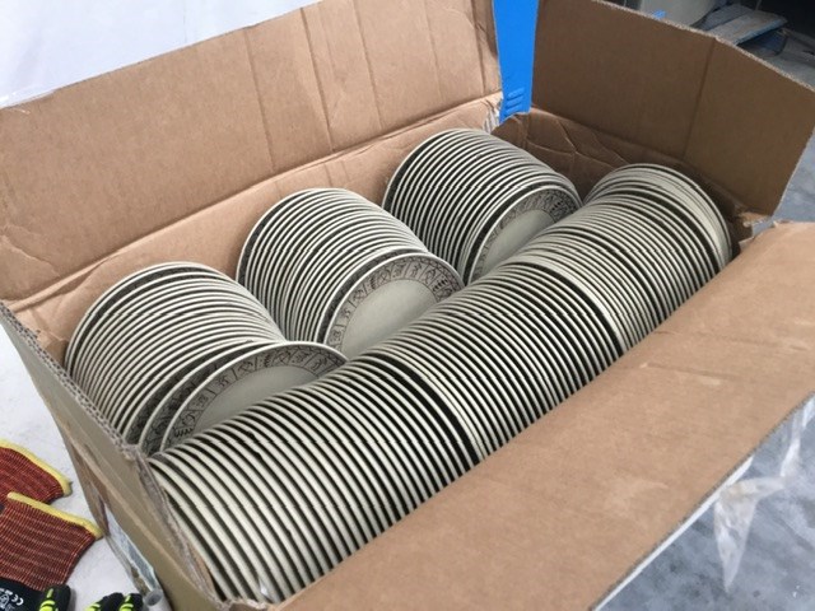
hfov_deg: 58.4
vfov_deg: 45.4
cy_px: 306
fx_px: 730
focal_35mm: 31
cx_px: 408
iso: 125
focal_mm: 3.3
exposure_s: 1/33
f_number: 2.4
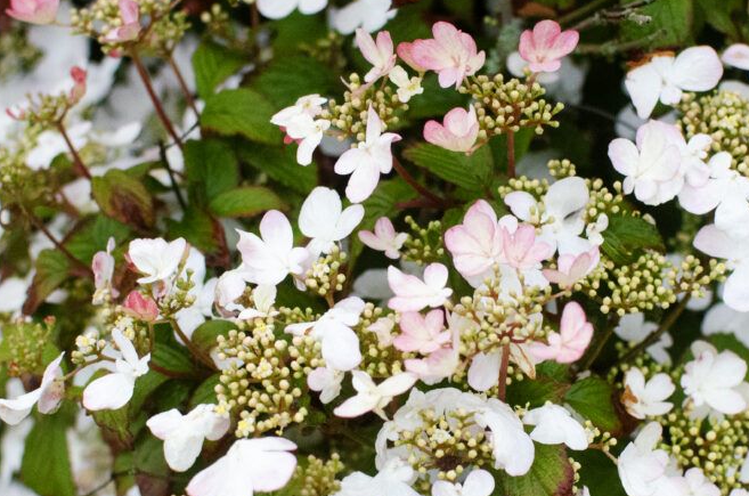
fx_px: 1698
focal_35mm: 82
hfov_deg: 24.8
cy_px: 279
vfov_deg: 16.6
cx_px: 480
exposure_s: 1/8000
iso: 3200
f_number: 3.5
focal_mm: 35
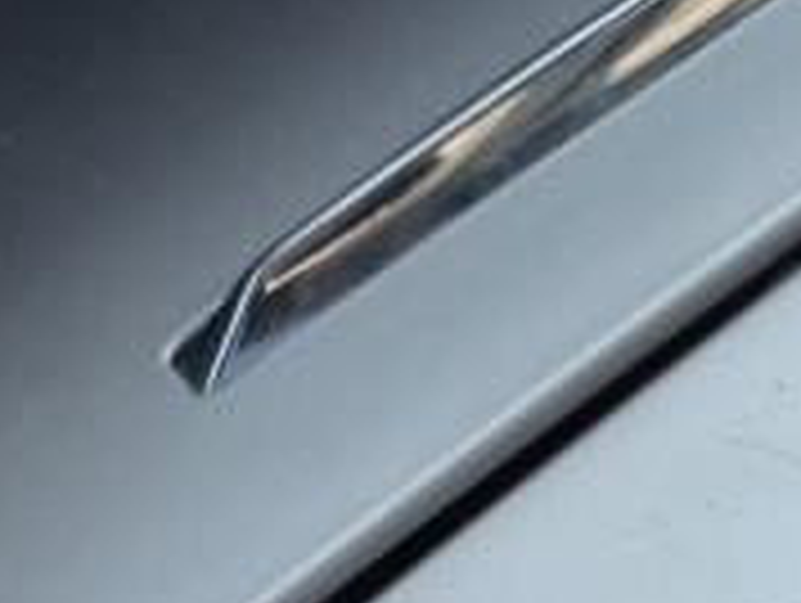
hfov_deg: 10.7
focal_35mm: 155
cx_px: 1966
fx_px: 3591
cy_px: 1638
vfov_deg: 8.4
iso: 40
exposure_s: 1/270
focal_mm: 3.58
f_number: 1.9
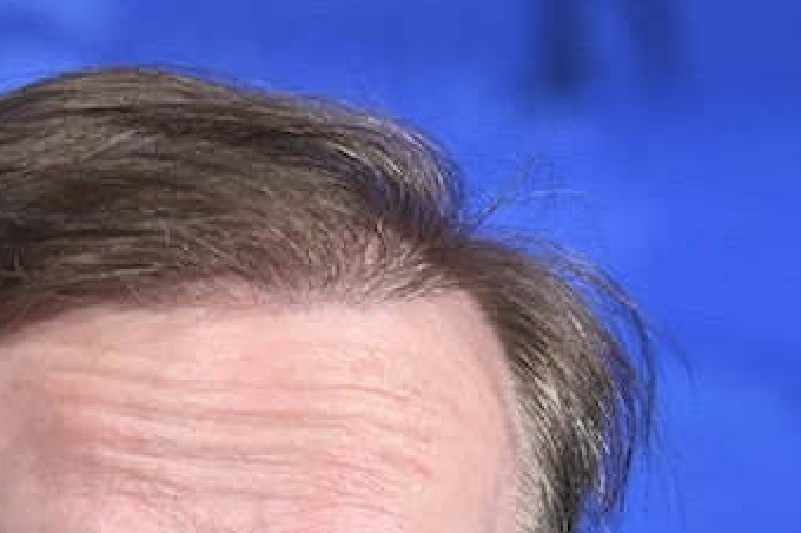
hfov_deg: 1.8
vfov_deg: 1.2
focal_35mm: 1178
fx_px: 26185
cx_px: 101
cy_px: 1386
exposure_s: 1/160
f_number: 5.6
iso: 1600
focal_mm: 200
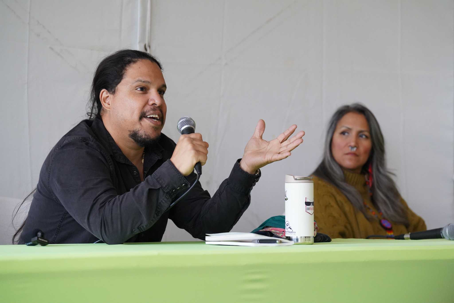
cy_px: 152
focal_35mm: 128
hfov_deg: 16.0
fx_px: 1614
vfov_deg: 10.7
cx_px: 227
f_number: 4.5
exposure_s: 1/200
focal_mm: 128
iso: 6400
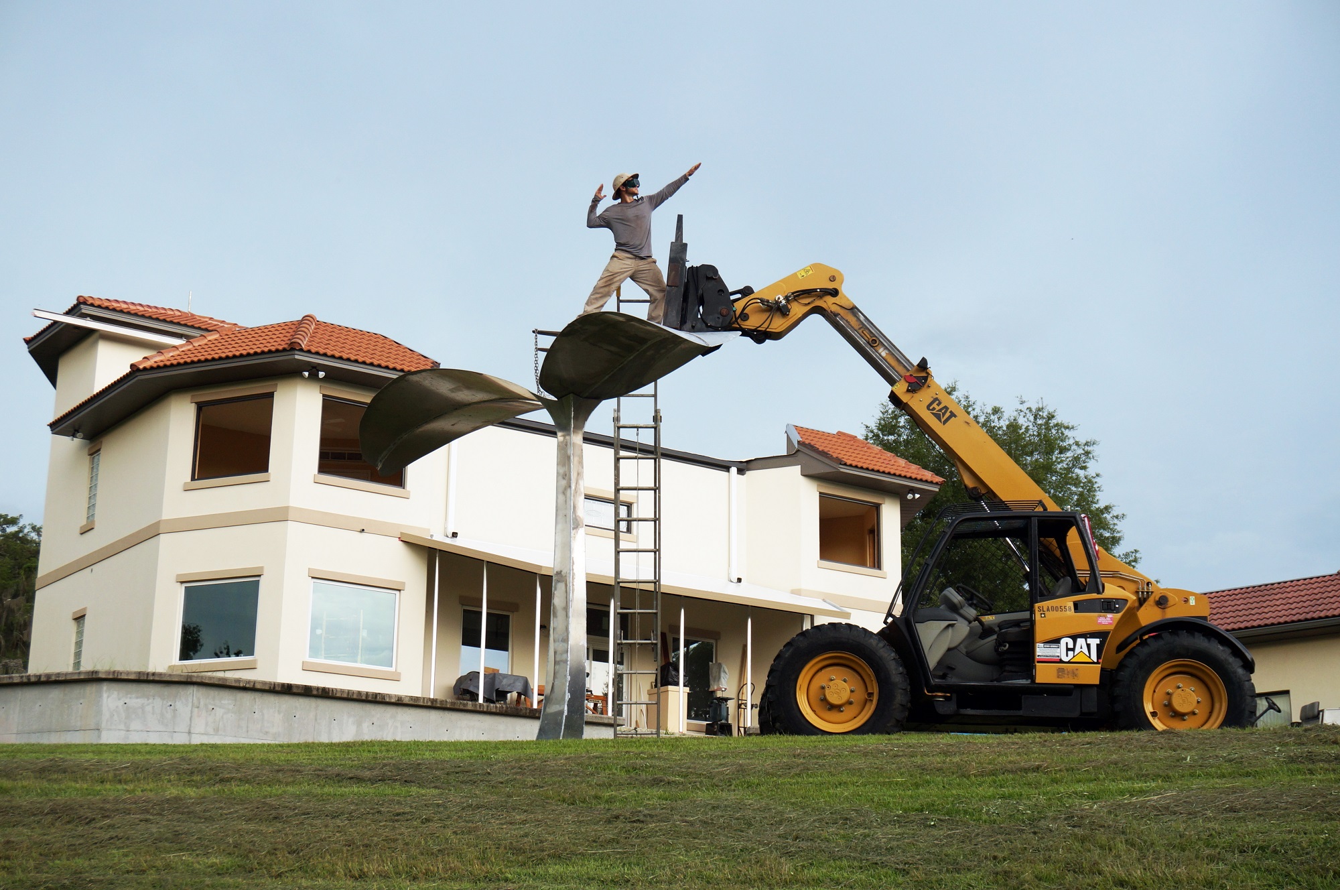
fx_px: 1896
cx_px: 670
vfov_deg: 26.4
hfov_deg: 38.9
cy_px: 445
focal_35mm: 51
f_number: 6.3
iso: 200
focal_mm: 34
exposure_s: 1/200
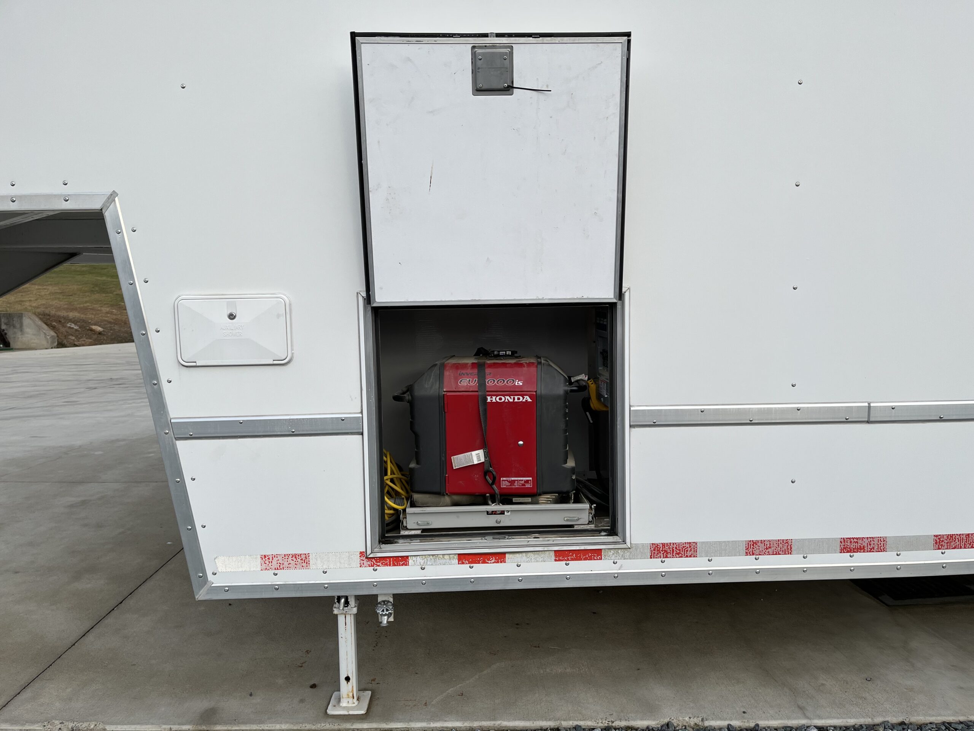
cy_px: 366
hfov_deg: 67.3
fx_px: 732
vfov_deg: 53.1
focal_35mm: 26
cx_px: 487
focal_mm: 5.1
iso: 50
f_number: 1.6
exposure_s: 1/1776
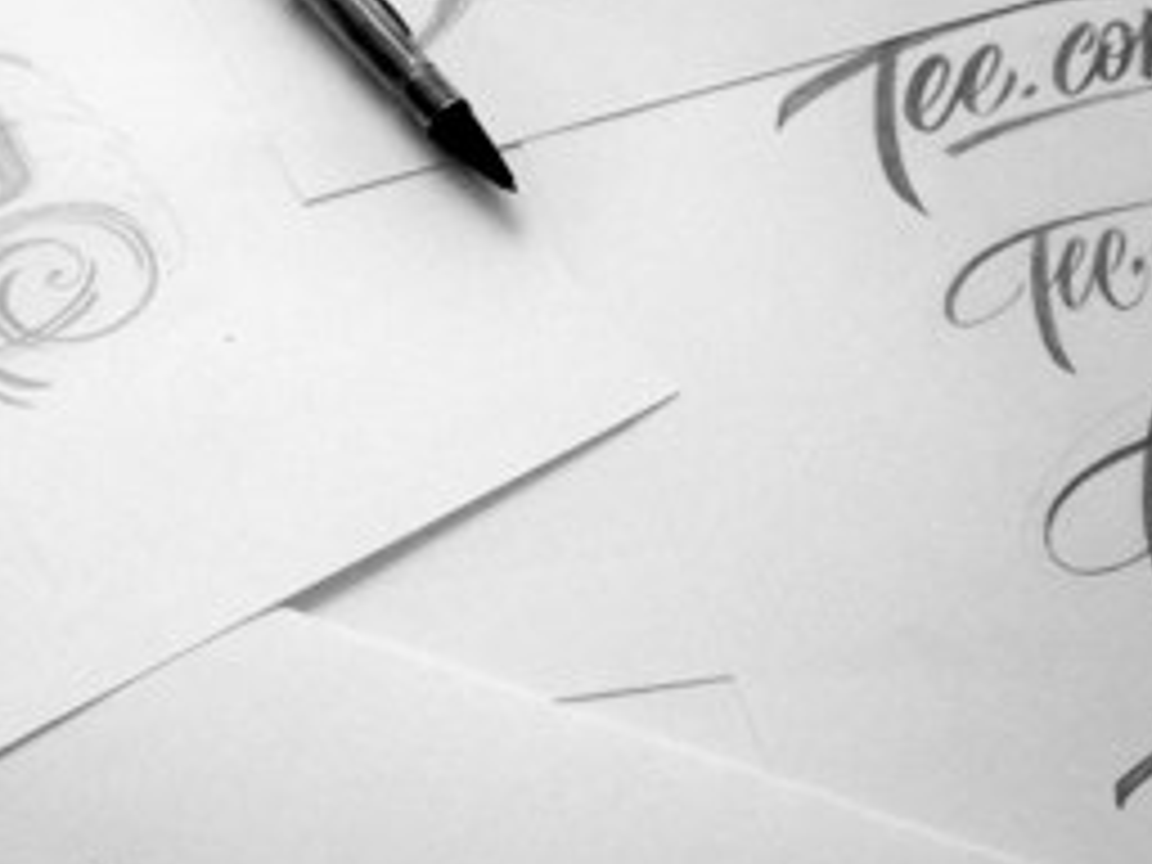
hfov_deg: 23.7
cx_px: 374
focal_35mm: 82
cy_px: 454
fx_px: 2729
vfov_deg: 18.0
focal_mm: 6.3
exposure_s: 1/60
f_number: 3.1
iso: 200
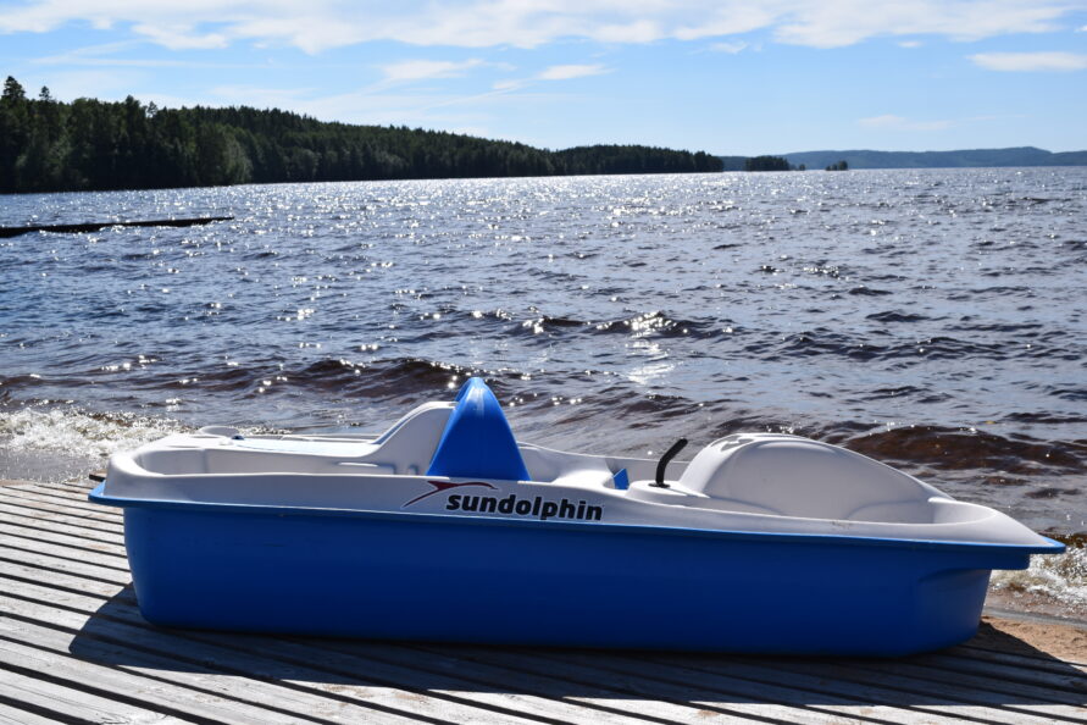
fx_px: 1268
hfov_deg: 46.4
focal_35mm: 42
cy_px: 362
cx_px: 544
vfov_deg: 31.9
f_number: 13
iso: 200
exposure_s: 1/640
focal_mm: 28
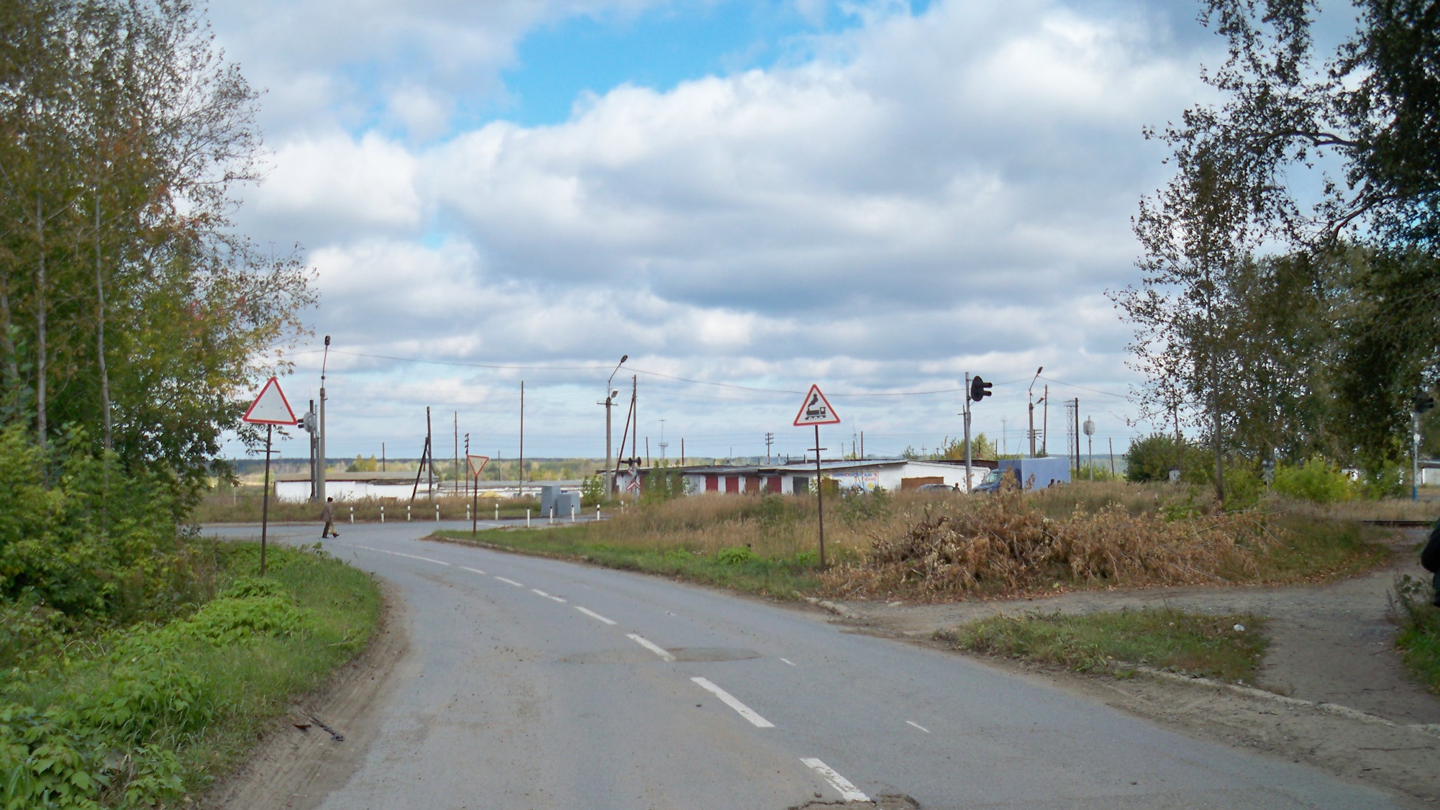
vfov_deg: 30.4
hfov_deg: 51.6
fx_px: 1489
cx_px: 725
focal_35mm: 39
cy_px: 414
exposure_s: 1/640
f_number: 3.1
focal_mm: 6.3
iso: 64
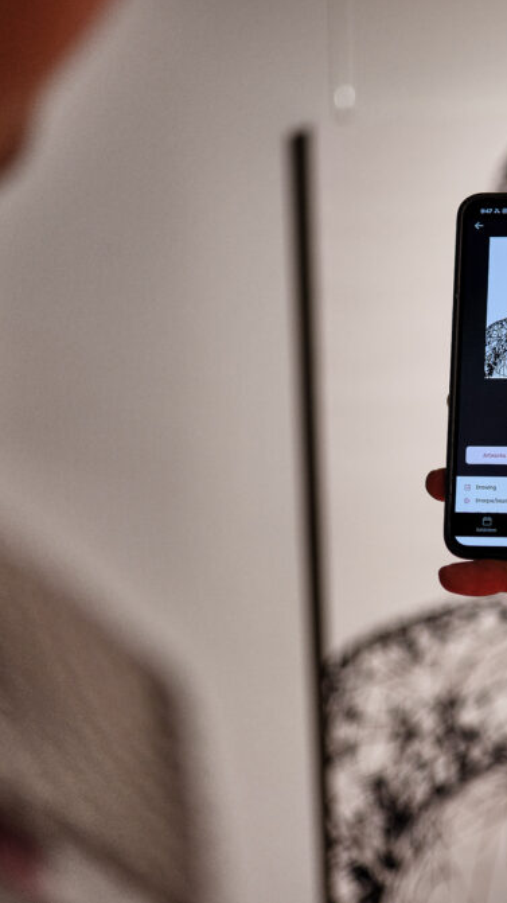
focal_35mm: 56
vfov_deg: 37.2
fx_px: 1340
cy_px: 446
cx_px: 559
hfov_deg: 20.4
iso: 160
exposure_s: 1/250
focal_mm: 23
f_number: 1.4
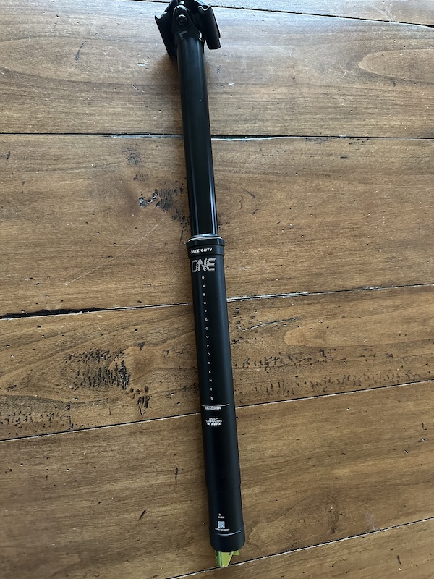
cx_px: 217
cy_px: 290
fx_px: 401
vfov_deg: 71.6
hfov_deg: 56.8
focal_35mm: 24
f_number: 1.78
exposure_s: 1/37
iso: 1000
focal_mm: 6.86
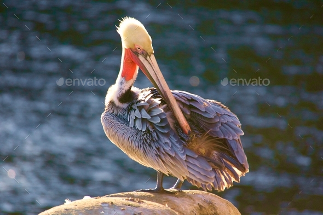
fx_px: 3767
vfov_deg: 3.3
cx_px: 162
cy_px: 108
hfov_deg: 4.9
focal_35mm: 420
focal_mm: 280
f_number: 5.6
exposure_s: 1/2000
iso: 2000
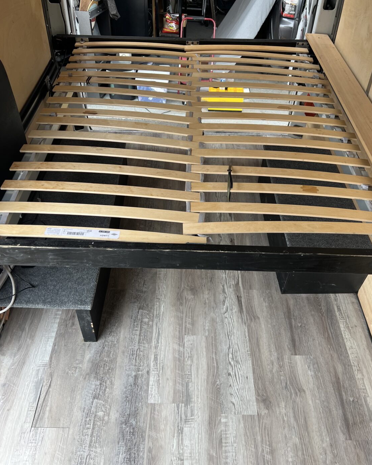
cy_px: 219
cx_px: 185
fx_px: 385
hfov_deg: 51.5
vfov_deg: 62.2
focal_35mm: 28
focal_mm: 5.7
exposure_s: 1/121
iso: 50
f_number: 1.5
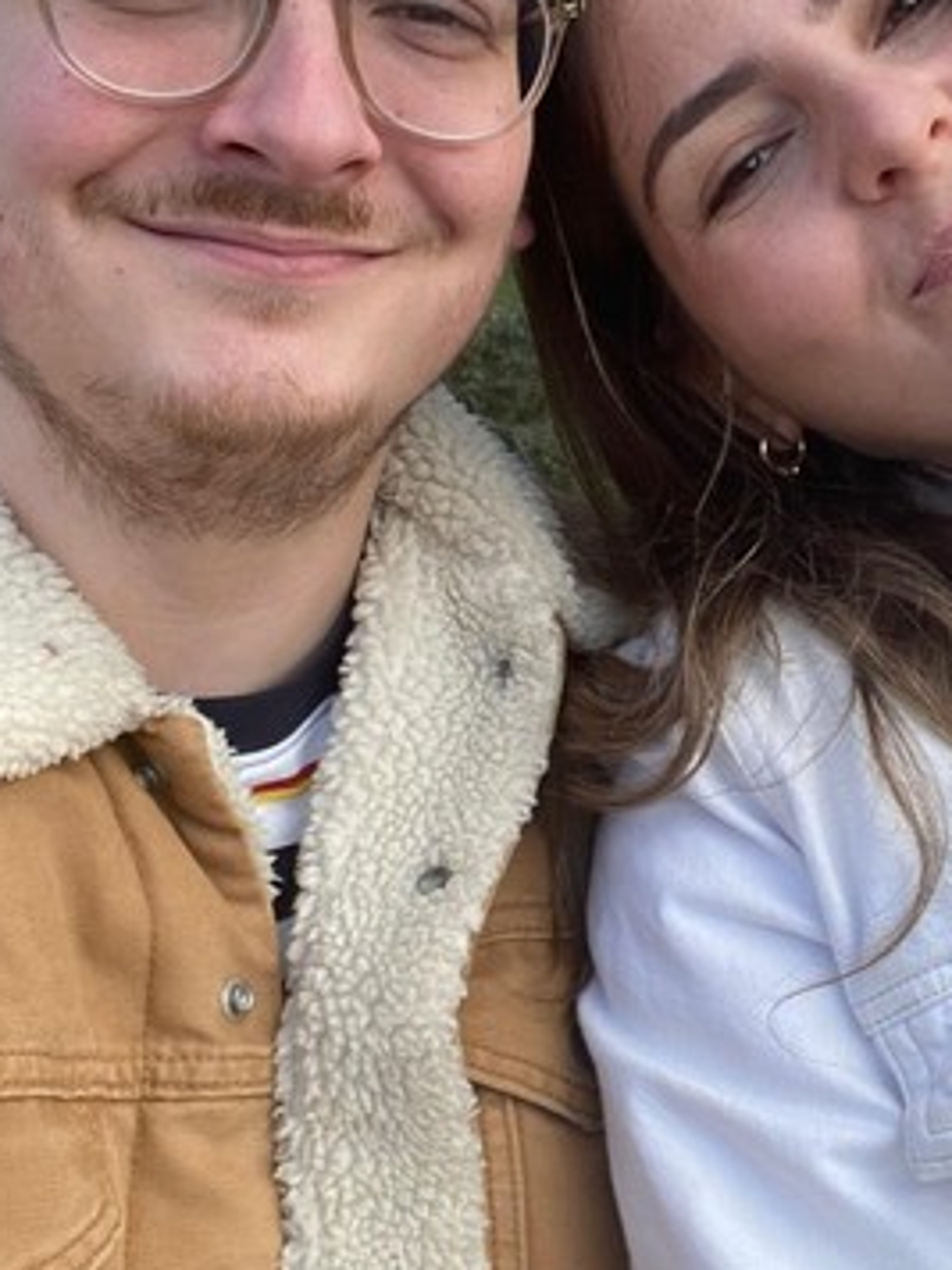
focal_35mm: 54
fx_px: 1980
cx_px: 667
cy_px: 571
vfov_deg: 35.5
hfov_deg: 26.8
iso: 25
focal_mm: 2.71
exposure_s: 1/187
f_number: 2.2
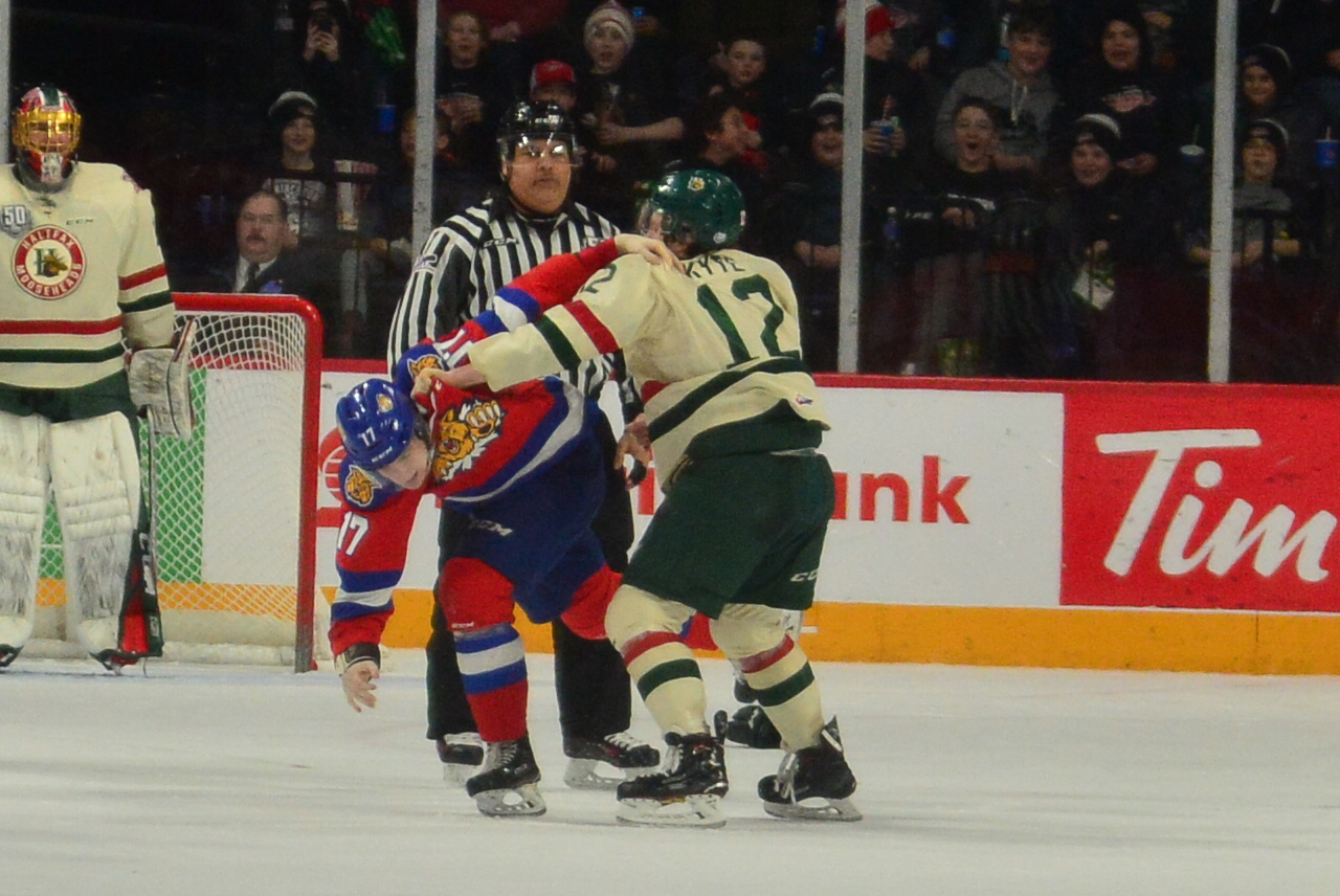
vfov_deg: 11.4
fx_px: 4471
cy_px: 448
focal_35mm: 120
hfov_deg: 17.0
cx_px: 670
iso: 2500
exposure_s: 1/1250
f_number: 4
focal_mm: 120
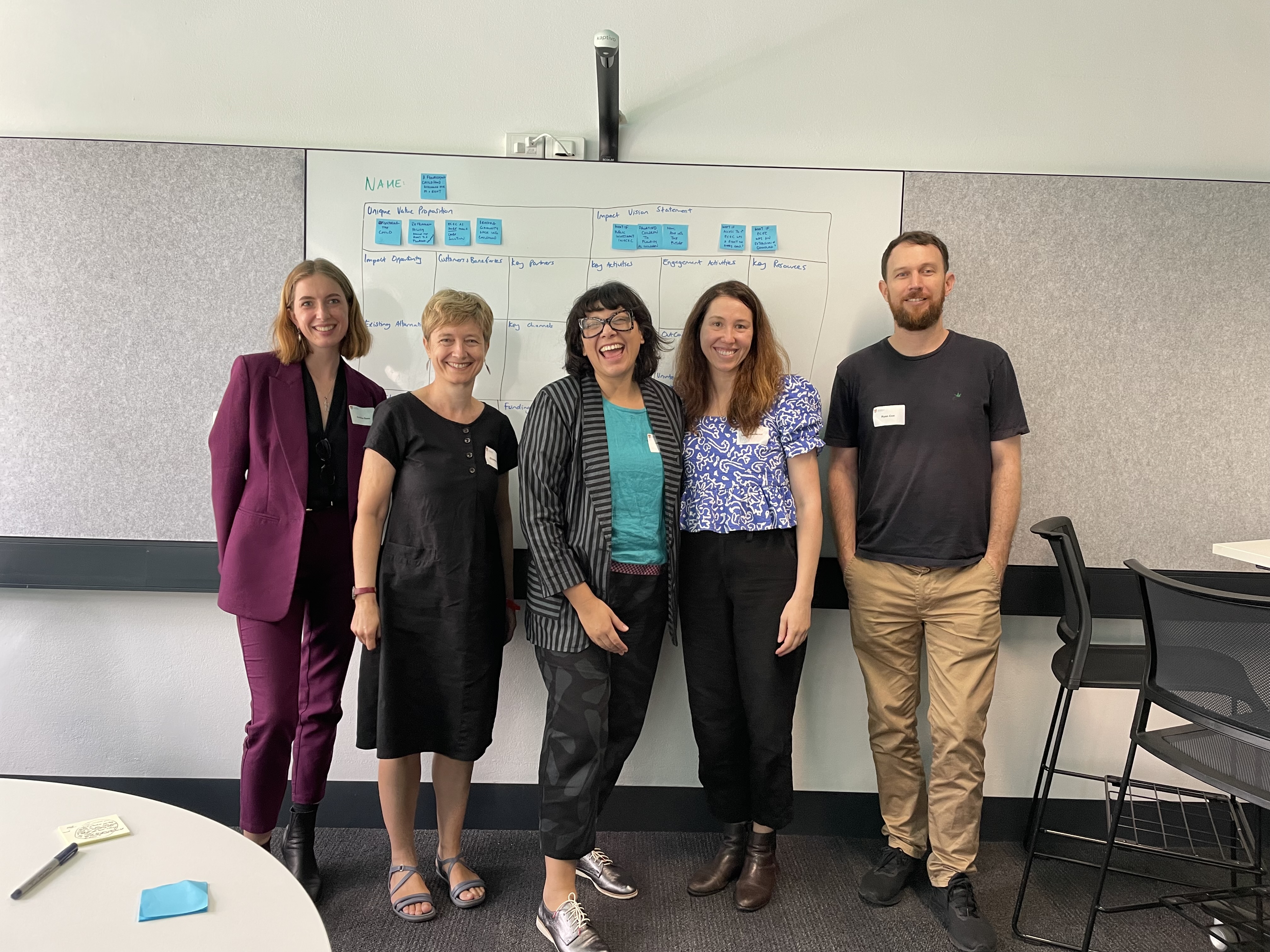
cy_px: 476
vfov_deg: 53.1
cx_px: 635
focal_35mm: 26
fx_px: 954
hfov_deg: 67.3
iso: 125
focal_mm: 4.2
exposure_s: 1/89
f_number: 1.6
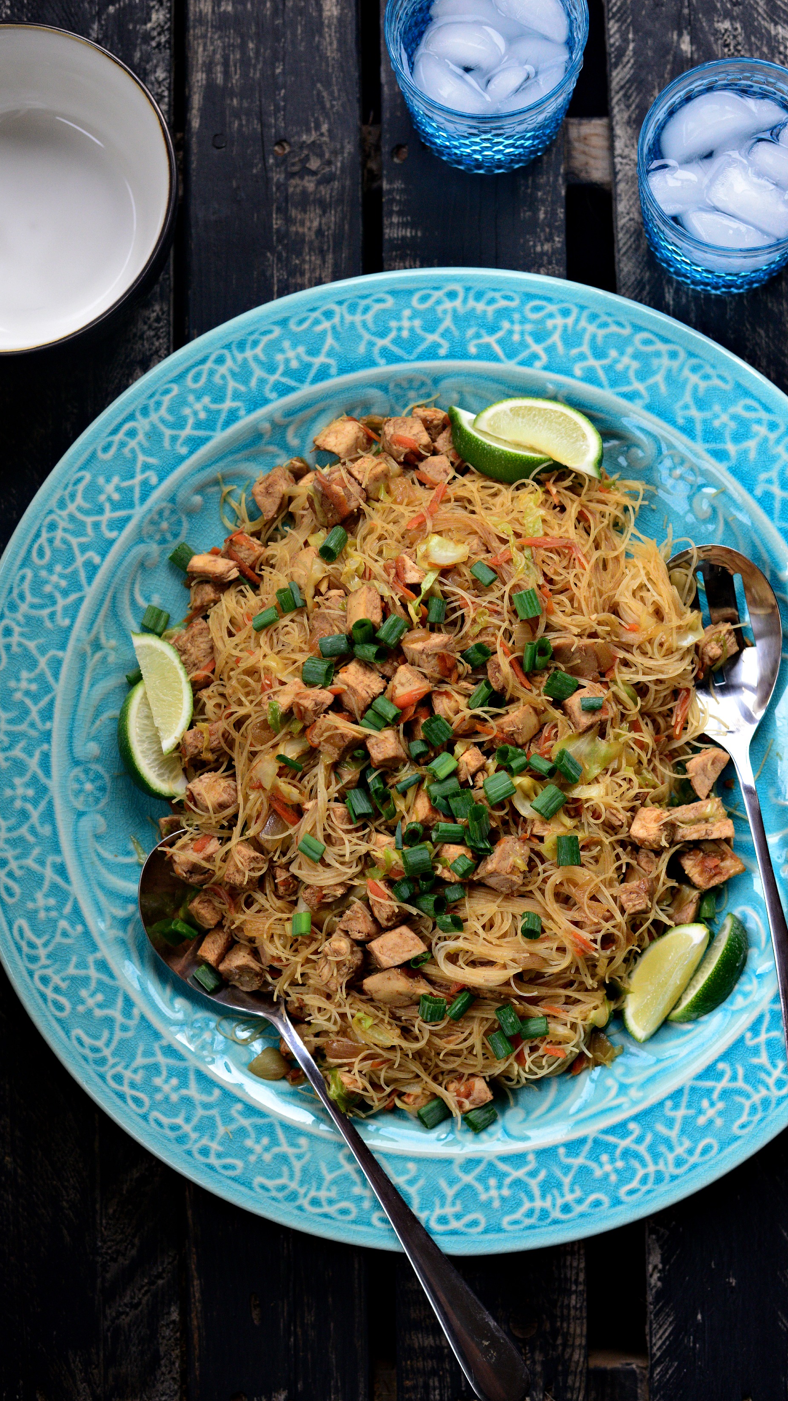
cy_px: 706
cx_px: 397
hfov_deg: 22.6
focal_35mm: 53
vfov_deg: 39.2
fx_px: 1969
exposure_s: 1/1000
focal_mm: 50
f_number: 4
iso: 1600
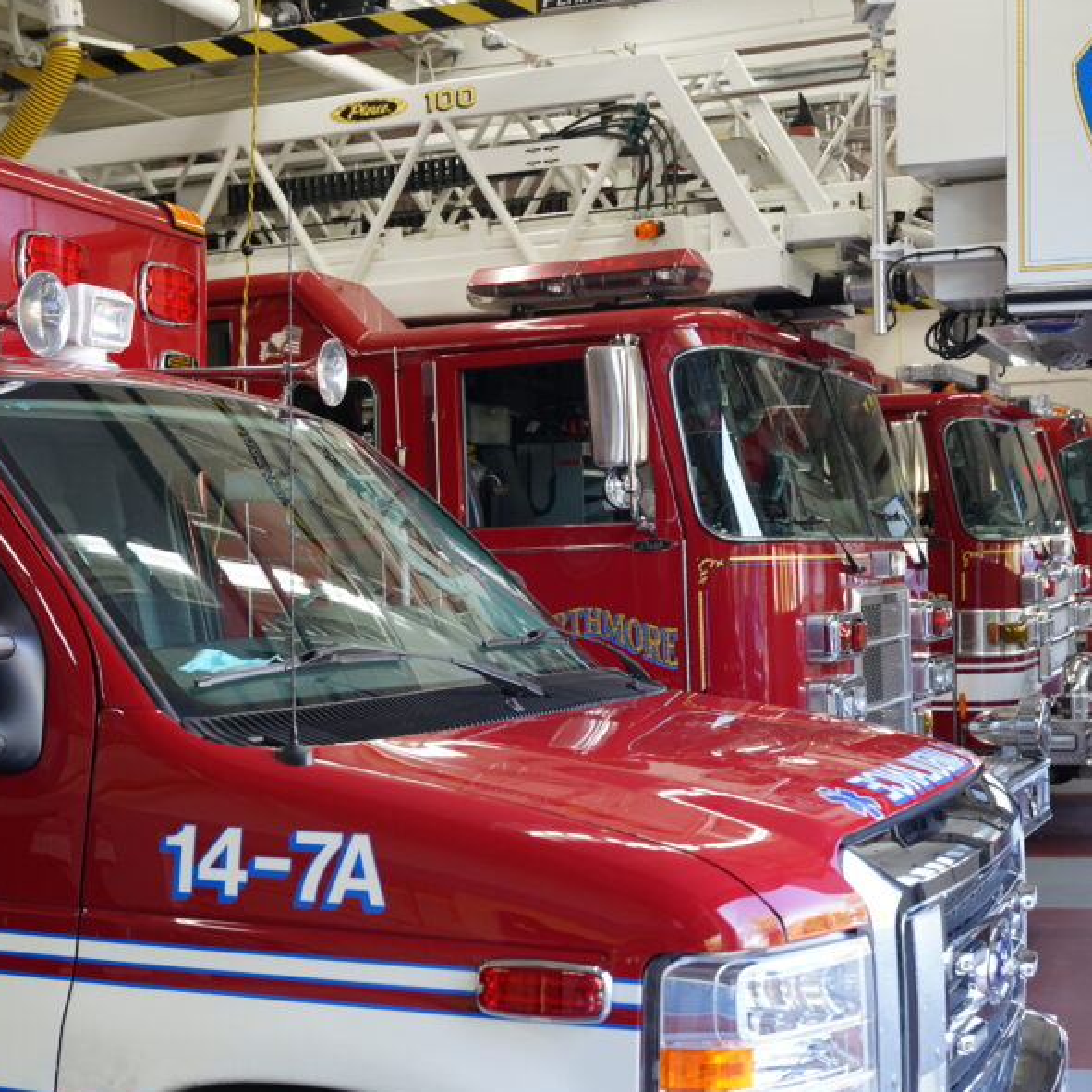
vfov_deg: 31.6
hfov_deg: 31.6
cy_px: 566
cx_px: 540
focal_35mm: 54
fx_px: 1928
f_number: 4
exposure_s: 1/160
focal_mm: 36.7
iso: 1600
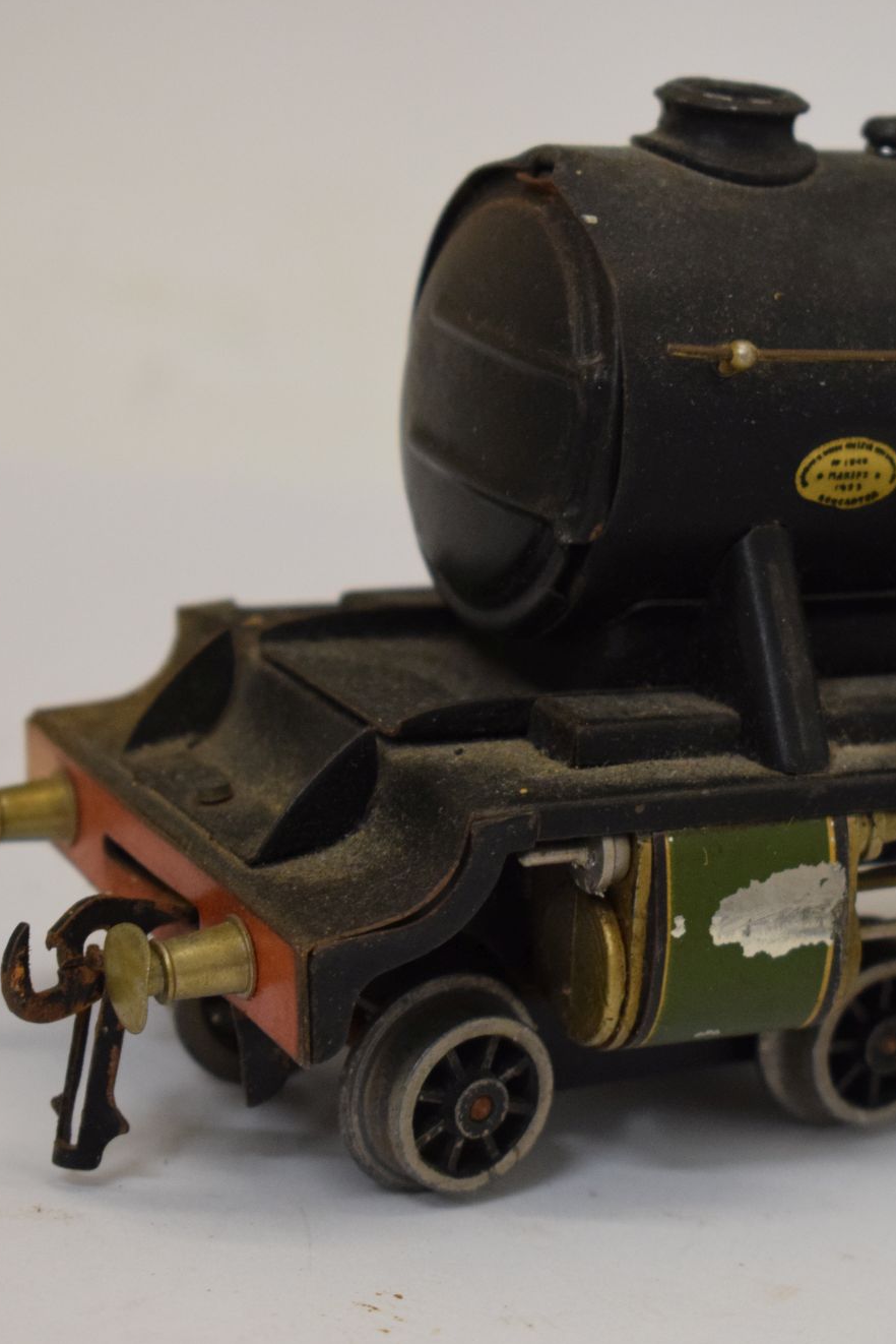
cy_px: 668
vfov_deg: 16.4
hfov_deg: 11.0
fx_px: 4655
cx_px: 659
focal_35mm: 125
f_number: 5.6
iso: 1600
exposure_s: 1/125
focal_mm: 55
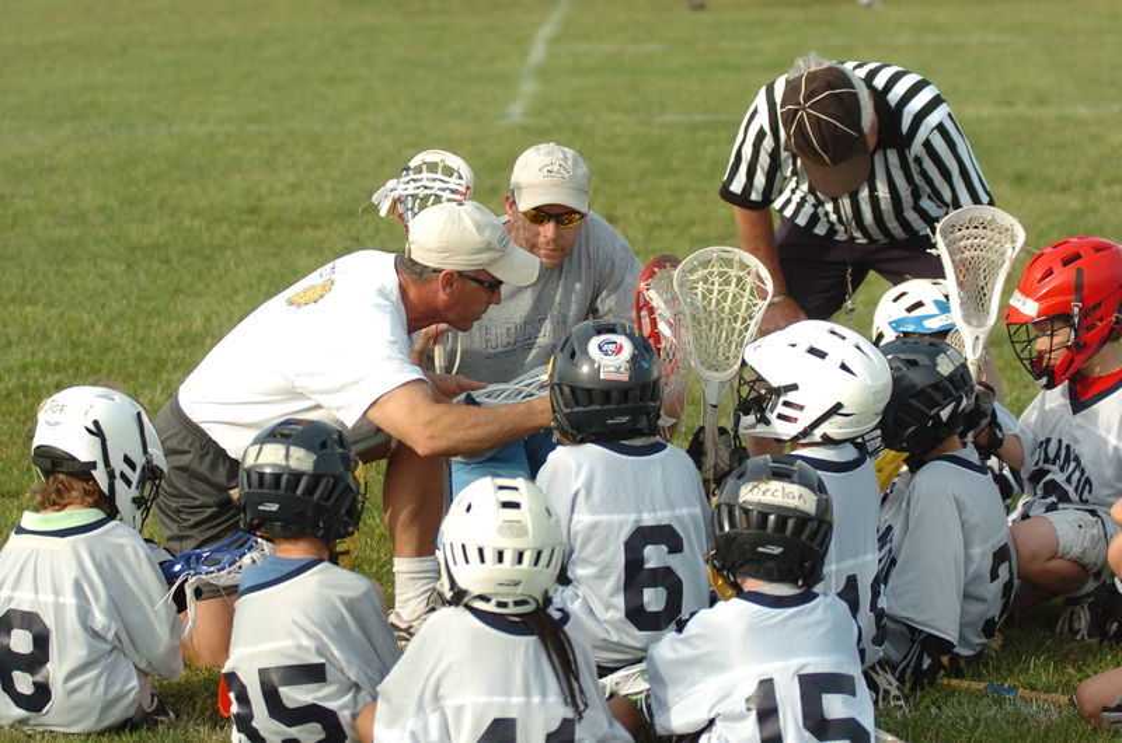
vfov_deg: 13.0
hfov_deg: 19.5
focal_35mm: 105
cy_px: 372
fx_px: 3266
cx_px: 561
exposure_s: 1/3000
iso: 400
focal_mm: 70
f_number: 2.8
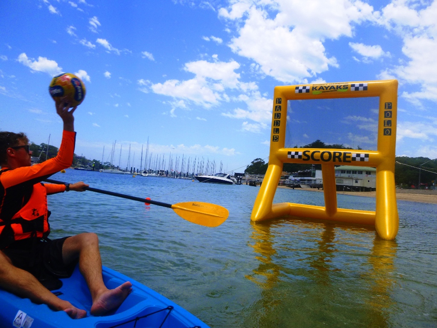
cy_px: 164
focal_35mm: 25
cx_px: 218
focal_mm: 4.5
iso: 100
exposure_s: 1/640
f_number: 3.9
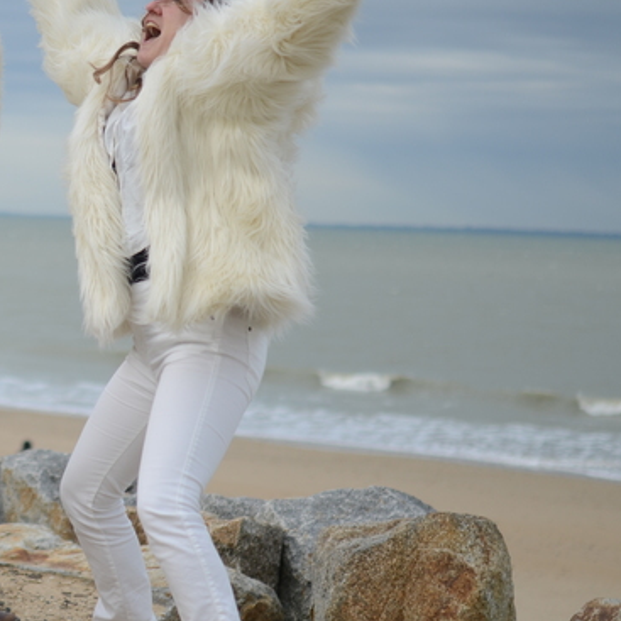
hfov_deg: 15.4
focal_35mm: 110
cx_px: -63
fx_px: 2234
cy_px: 310
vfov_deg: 15.8
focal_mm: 35
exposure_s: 1/4000
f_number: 1.4
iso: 100
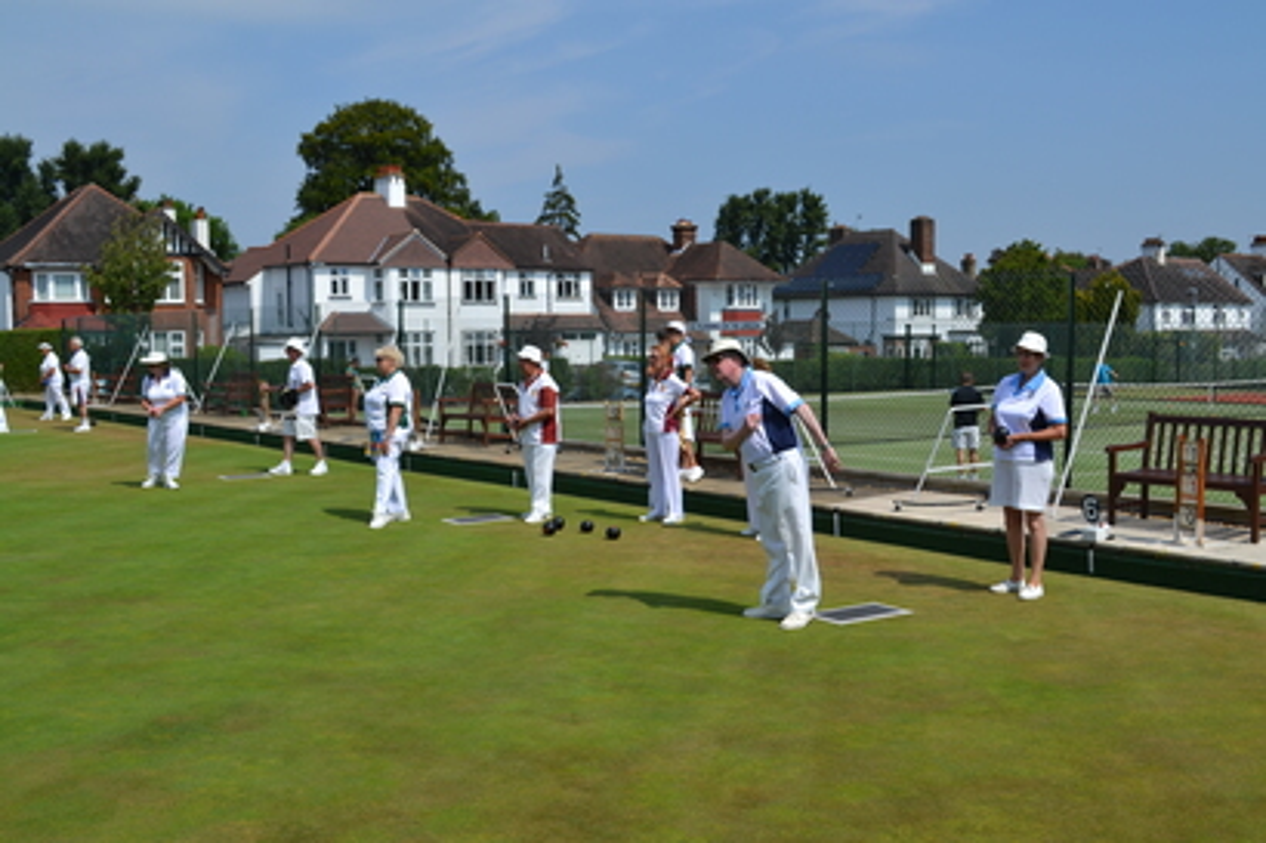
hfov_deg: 53.2
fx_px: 1265
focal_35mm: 36
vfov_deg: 36.8
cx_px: 633
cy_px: 422
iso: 100
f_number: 9
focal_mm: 24
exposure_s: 1/320
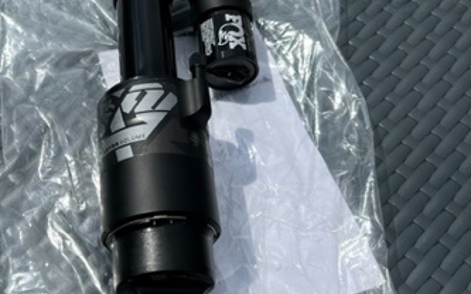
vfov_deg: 24.4
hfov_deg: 37.7
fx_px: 680
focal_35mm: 53
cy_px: 127
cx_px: 150
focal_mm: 5.7
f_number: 1.5
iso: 50
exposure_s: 1/10309
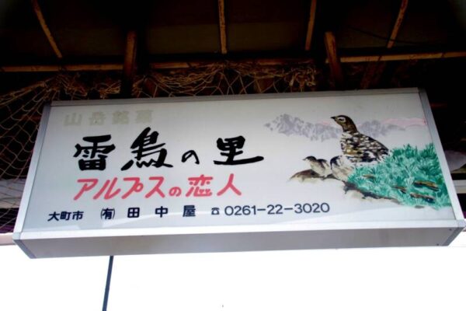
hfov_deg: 49.6
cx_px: 233
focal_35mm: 39
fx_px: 505
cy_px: 156
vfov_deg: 34.2
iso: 400
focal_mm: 26
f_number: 4
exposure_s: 1/50
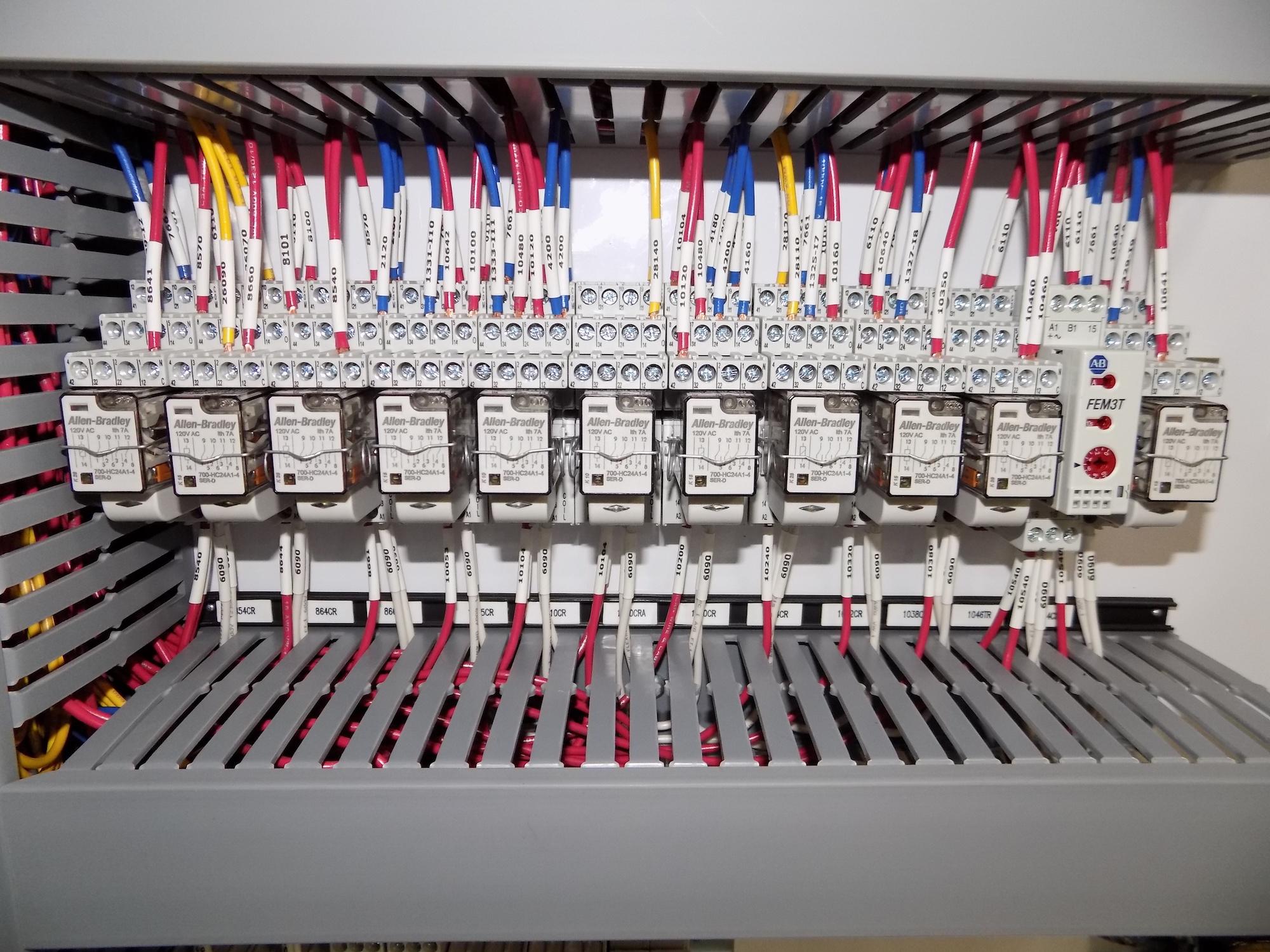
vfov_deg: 58.9
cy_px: 476
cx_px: 635
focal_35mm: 23
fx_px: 844
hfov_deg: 73.9
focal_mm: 4
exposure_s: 1/30
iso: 200
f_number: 3.1
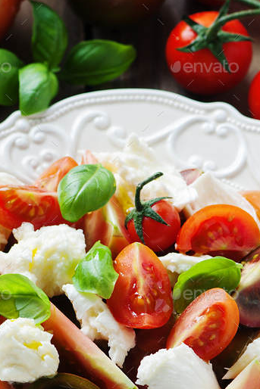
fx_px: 2943
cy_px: 290
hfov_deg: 5.1
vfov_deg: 7.6
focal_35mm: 272
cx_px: 89
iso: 100
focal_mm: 105
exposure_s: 1/160
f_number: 7.1
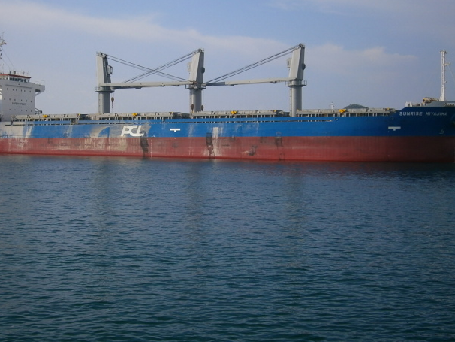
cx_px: 194
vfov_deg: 23.7
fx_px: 815
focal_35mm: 62
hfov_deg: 31.1
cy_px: 164
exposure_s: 1/160
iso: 80
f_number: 9.7
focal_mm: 8.3
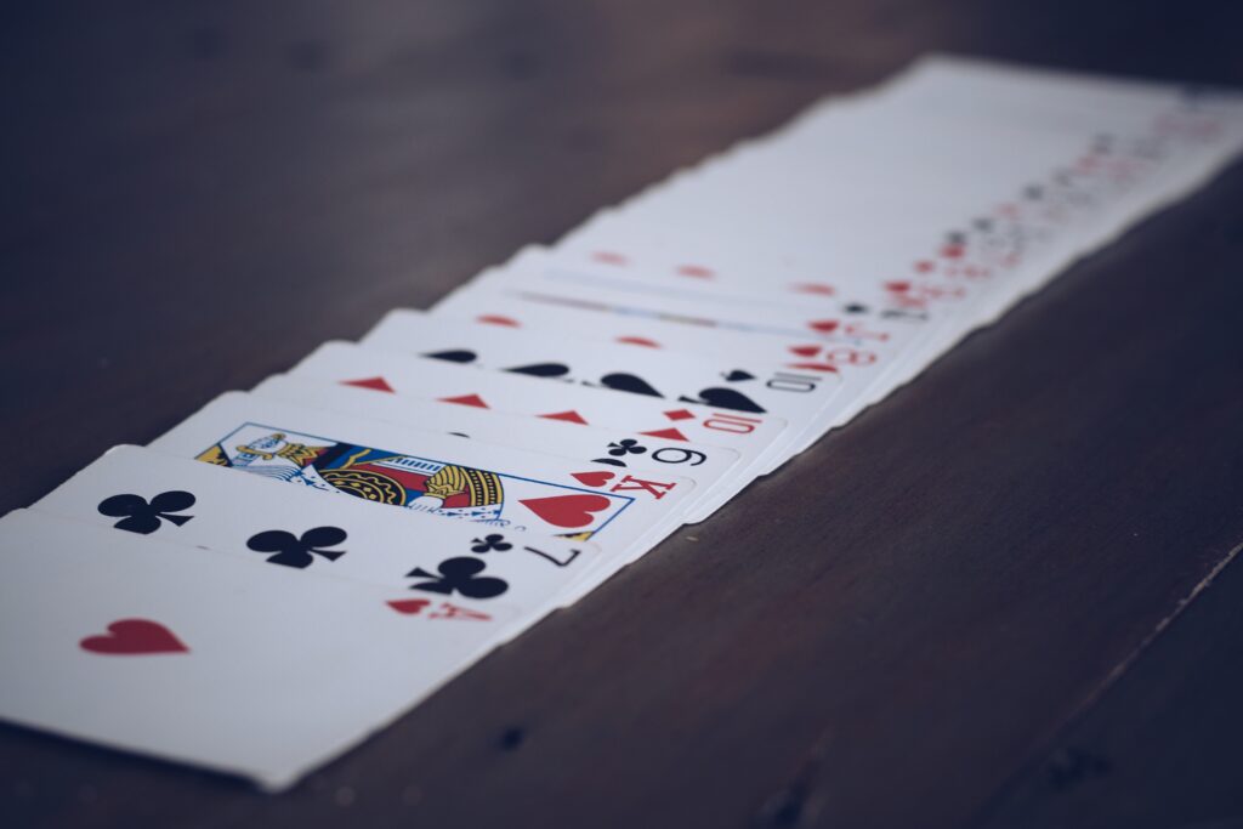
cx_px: 622
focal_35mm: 75
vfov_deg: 18.2
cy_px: 414
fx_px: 2590
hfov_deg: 27.0
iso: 400
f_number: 4.5
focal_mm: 50
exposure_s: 1/80
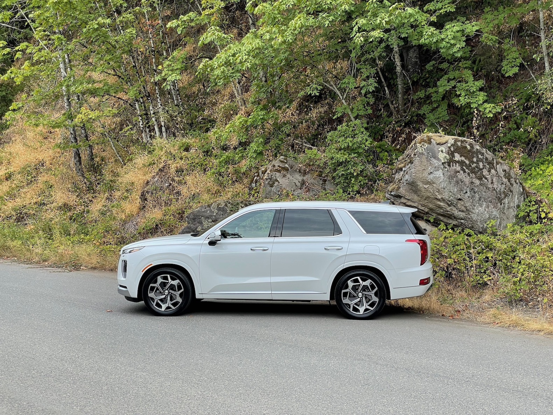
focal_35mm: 52
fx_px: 831
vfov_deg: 28.0
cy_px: 208
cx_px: 276
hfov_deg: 36.8
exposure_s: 1/304
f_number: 2
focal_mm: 6
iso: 25
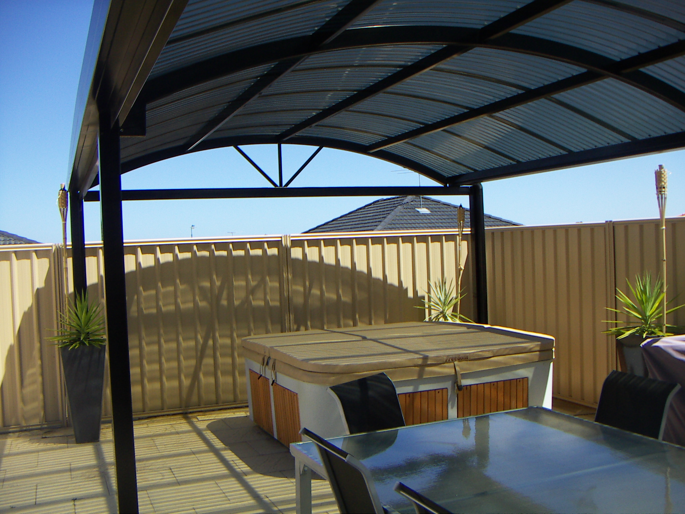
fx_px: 712
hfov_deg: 51.4
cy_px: 257
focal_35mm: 36
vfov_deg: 39.7
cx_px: 342
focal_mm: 4.7
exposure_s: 1/200
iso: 50
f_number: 6.7
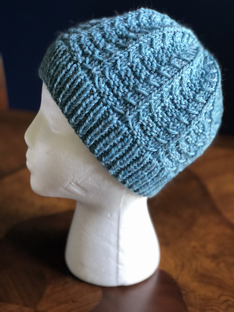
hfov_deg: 28.0
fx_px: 469
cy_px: 156
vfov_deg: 36.8
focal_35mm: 52
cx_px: 117
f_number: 2.4
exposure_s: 1/40
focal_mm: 6
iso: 125
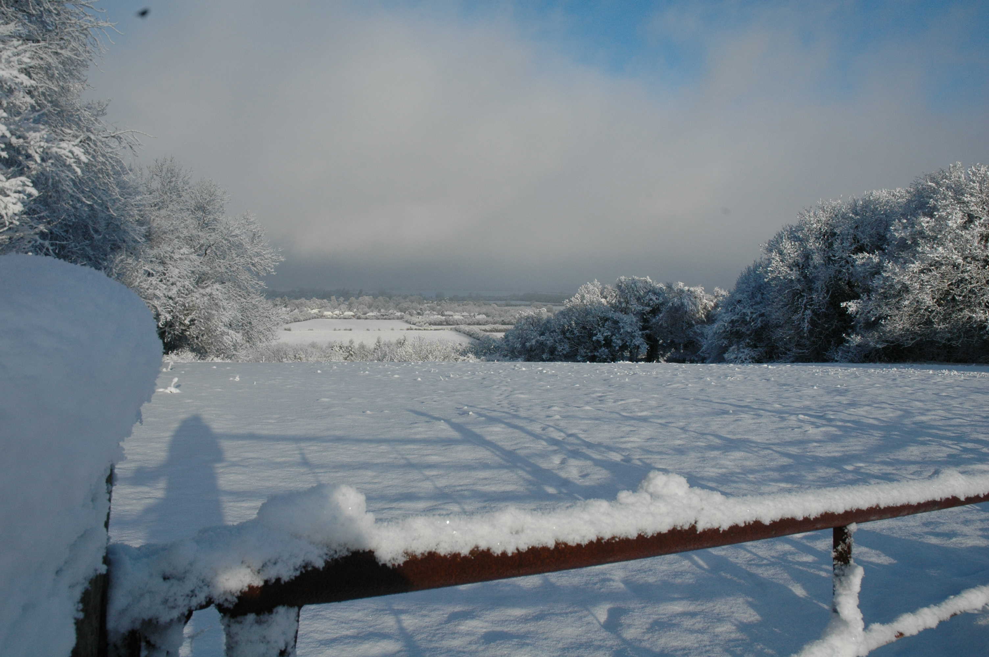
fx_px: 906
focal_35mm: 33
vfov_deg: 39.9
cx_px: 494
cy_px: 328
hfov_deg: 57.3
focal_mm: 22
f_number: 11
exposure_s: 1/500
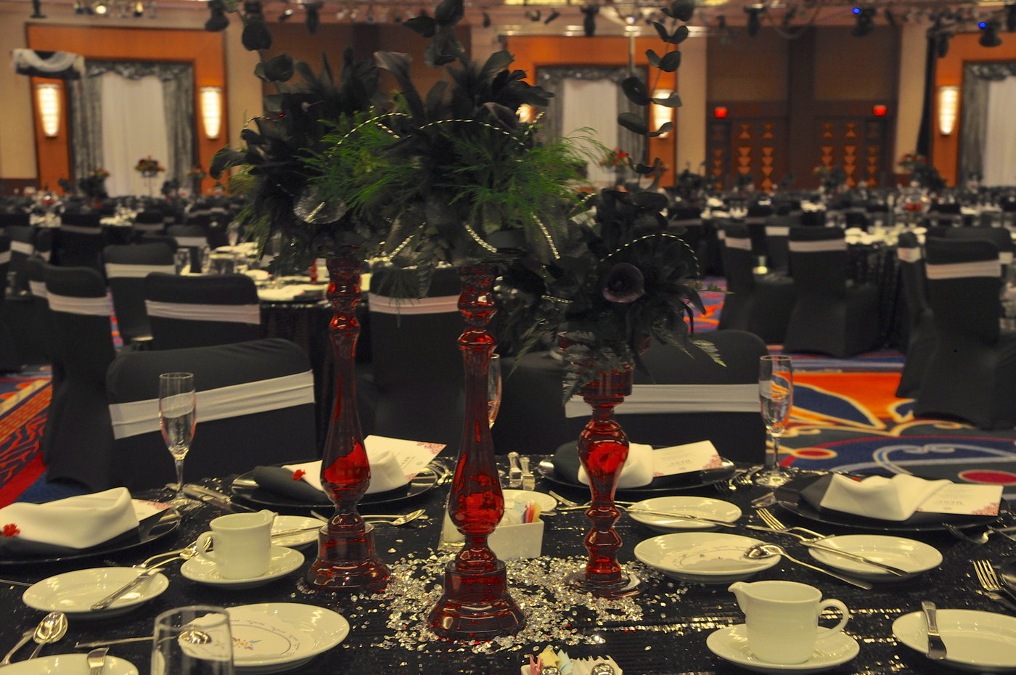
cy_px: 338
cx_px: 508
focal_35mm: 48
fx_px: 1353
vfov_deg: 28.0
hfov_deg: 41.2
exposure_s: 1/13
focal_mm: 32
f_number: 7.1
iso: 640
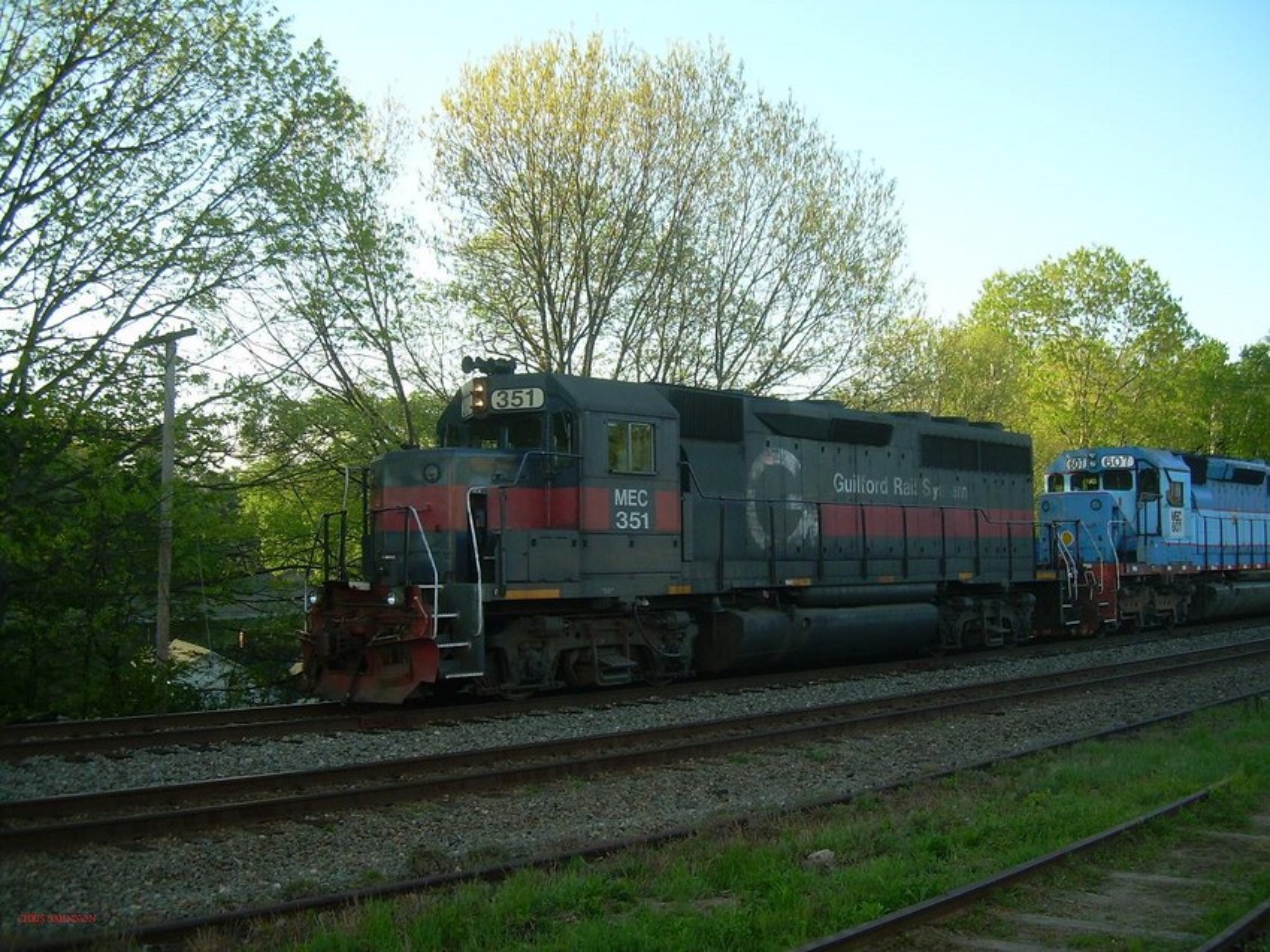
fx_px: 1395
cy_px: 476
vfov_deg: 37.7
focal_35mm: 38
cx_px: 635
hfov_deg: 49.0
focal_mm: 6.3
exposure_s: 1/229
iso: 50
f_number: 2.8
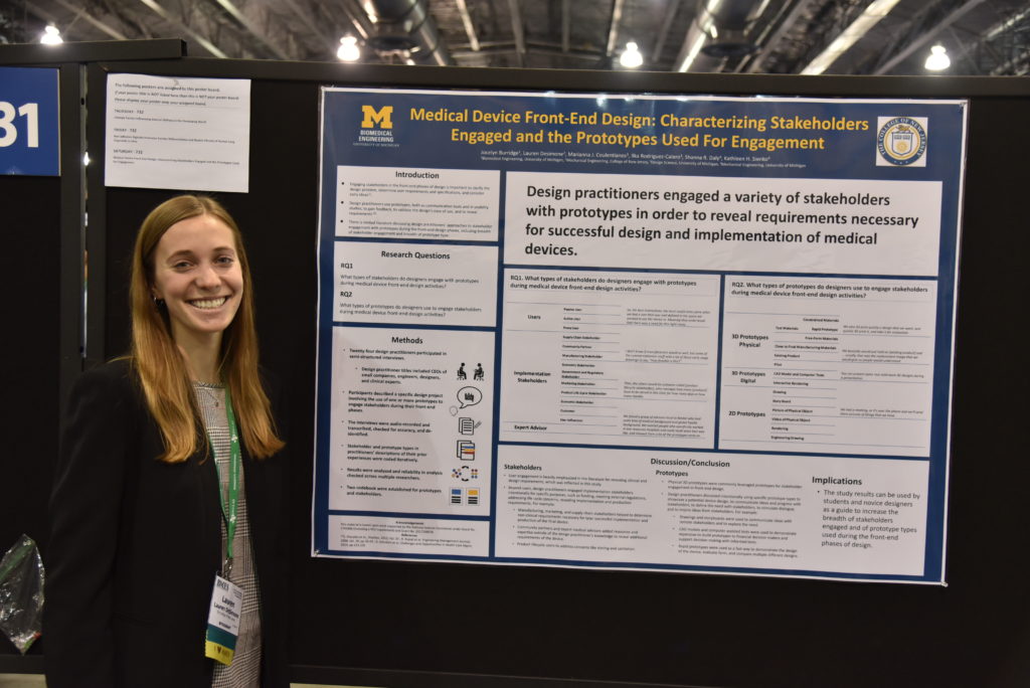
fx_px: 1002
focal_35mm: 35
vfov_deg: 37.9
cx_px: 515
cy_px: 344
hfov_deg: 54.4
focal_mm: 35
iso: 1000
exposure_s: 1/100
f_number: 4
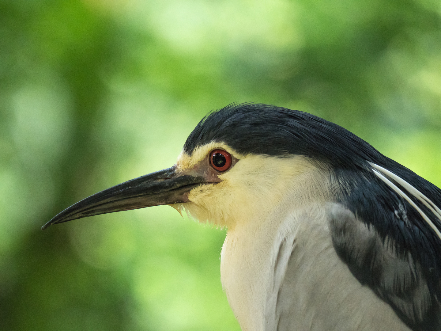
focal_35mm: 800
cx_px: 220
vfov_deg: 1.9
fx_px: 10192
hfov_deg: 2.5
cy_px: 166
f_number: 6.3
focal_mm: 400
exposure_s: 1/640
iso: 2500
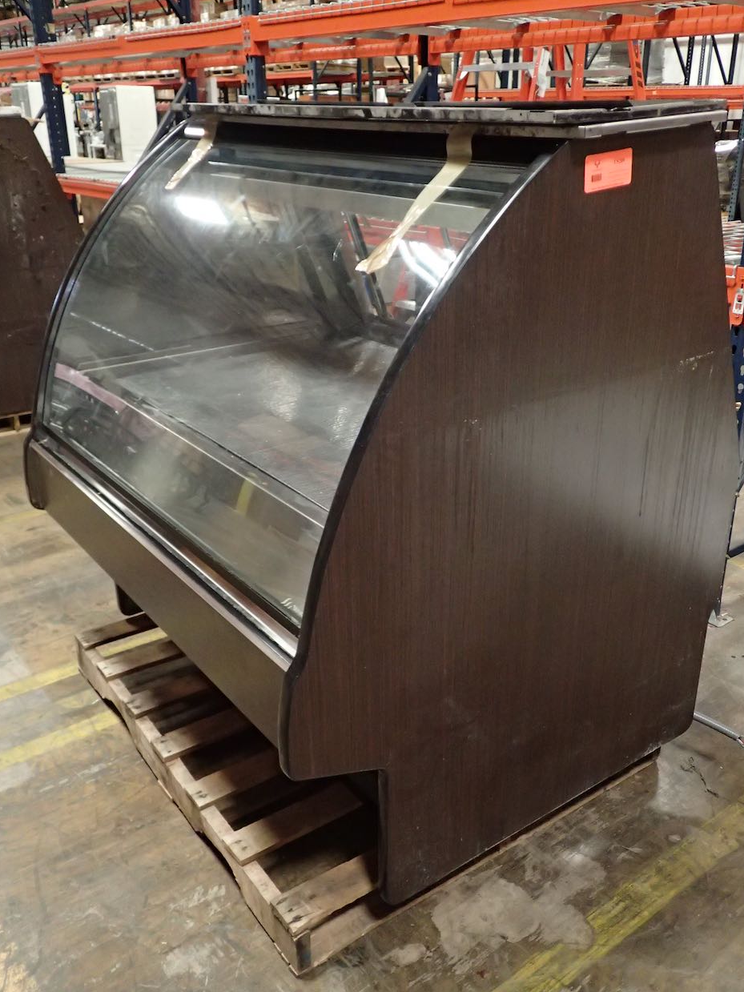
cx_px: 379
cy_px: 493
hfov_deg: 45.4
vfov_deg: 58.4
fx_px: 889
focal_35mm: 31
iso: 800
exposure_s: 1/25
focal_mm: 5.5
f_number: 2.3
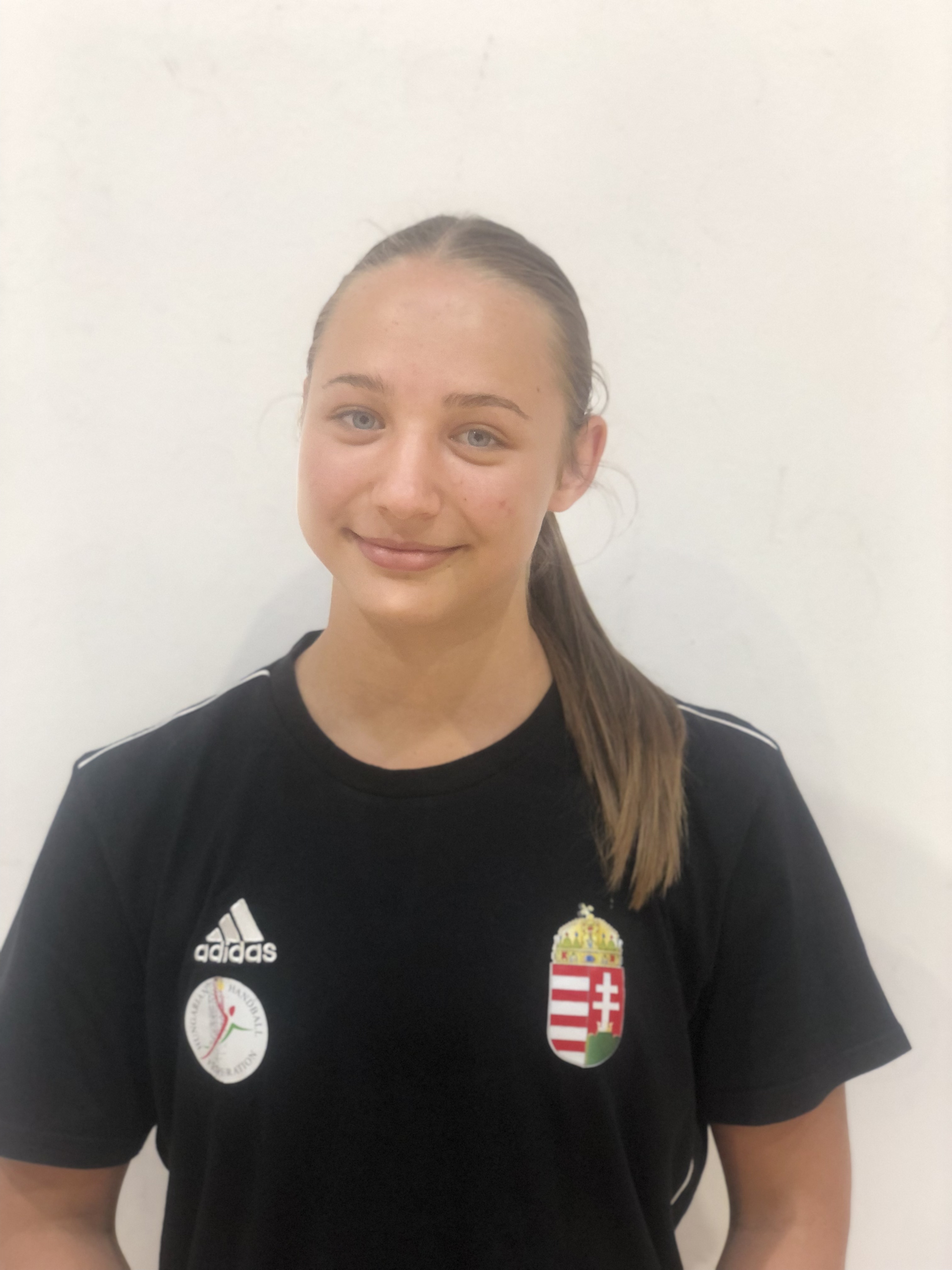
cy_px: 635
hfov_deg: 28.0
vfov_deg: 36.8
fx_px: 1907
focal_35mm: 52
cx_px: 476
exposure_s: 1/50
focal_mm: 6
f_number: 2.4
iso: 80
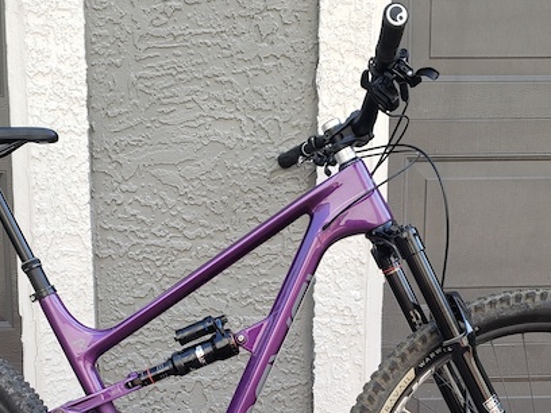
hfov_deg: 37.3
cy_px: 394
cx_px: 216
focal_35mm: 51
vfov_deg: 27.2
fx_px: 812
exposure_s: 1/298
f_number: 2.4
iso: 50
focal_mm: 4.3
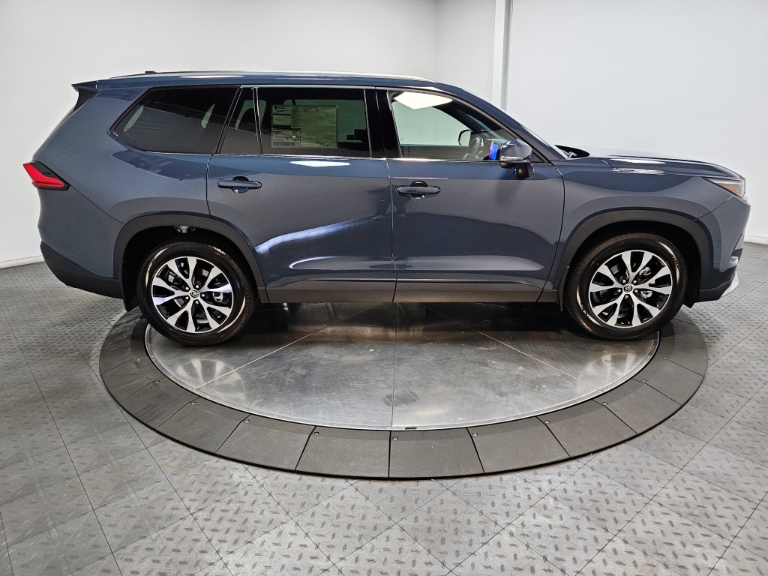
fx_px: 510
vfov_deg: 58.9
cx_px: 384
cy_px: 288
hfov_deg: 73.9
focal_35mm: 23
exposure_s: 1/60
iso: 640
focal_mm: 6.3
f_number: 1.7
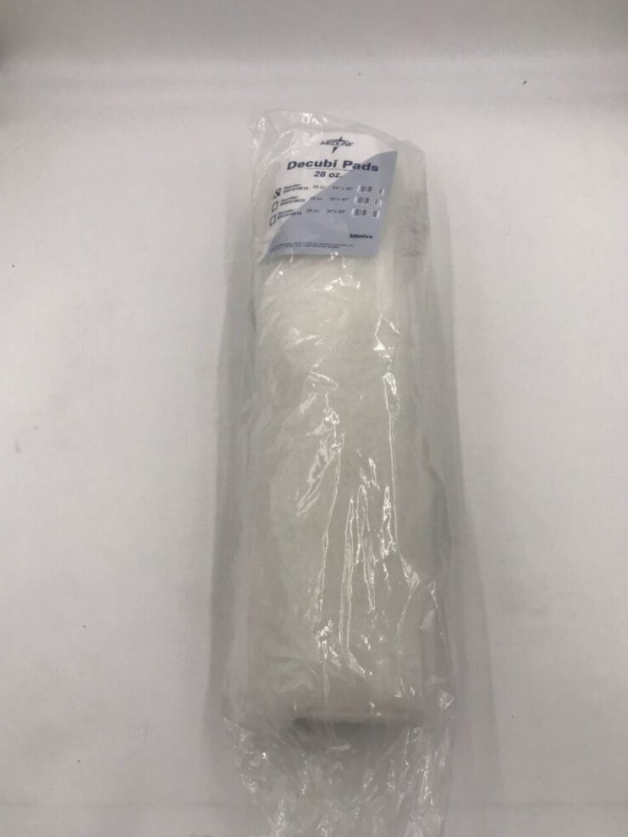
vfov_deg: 61.7
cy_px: 419
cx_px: 313
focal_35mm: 29
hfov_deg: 48.2
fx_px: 701
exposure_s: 1/120
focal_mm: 3.99
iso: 40
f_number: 1.8
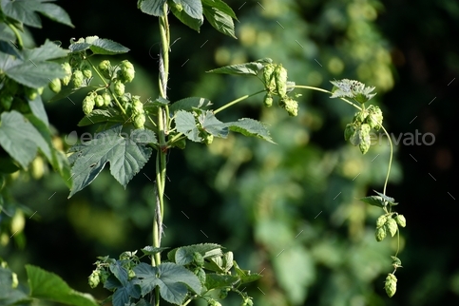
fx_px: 7012
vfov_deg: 2.5
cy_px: 183
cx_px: 247
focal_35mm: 550
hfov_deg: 3.7
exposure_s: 1/200
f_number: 7.1
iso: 125
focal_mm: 300
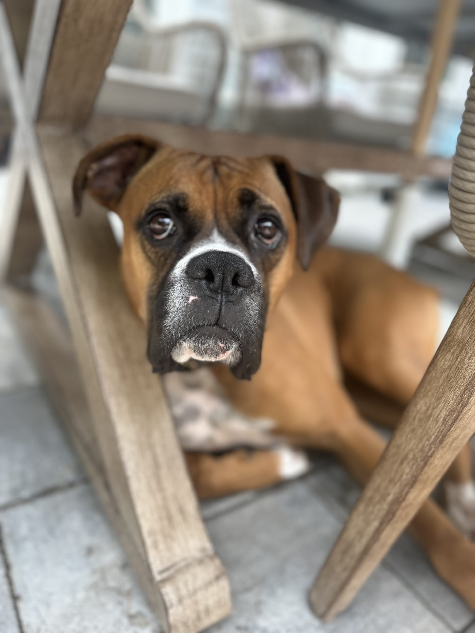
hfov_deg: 56.8
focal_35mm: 24
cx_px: 238
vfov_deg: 71.6
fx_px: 439
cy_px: 316
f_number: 1.78
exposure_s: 1/229
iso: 64
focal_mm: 6.86
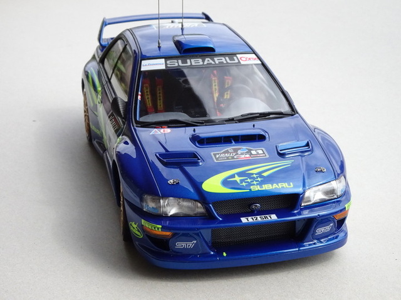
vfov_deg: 20.2
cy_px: 150
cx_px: 200
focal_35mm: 73
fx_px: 846
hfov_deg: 26.7
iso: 400
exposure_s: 1/400
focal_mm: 12.42
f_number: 8
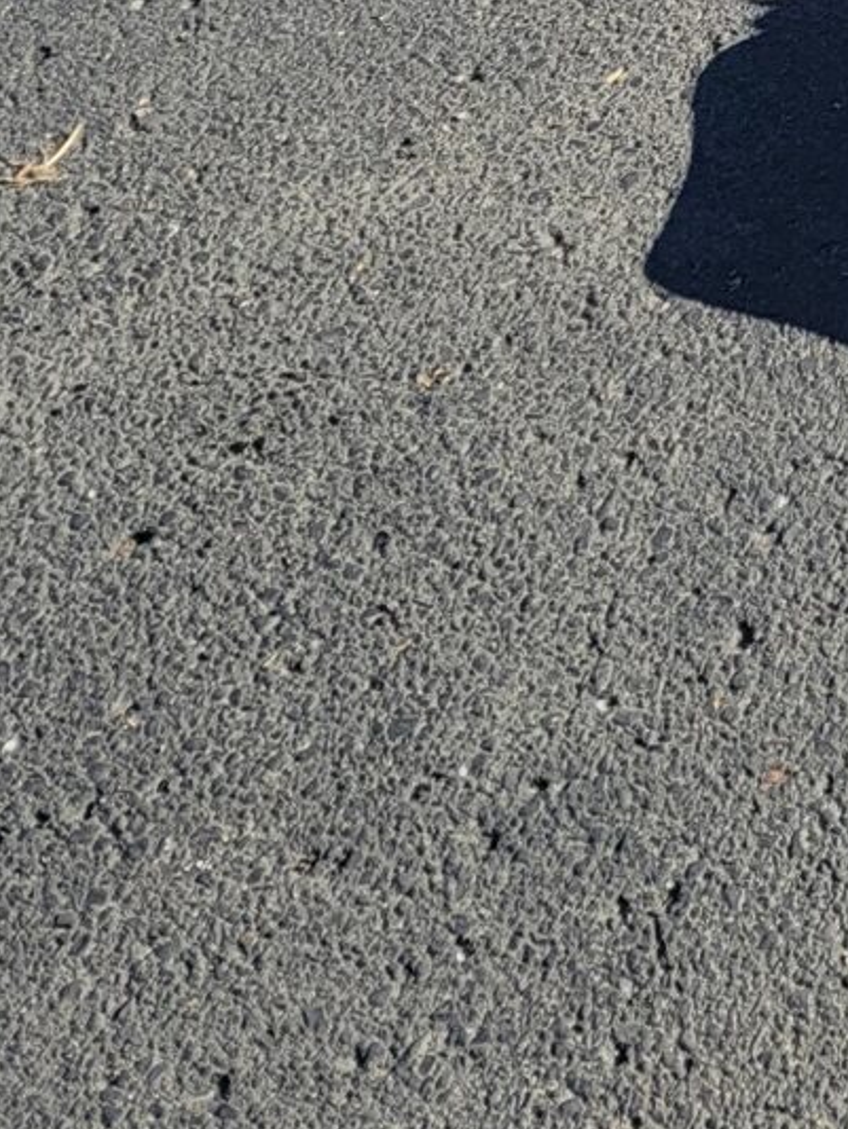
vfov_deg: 17.7
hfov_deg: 14.4
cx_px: 1446
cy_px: -816
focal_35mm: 92
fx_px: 3003
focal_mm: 6.7
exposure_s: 1/533
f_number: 1.8
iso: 16
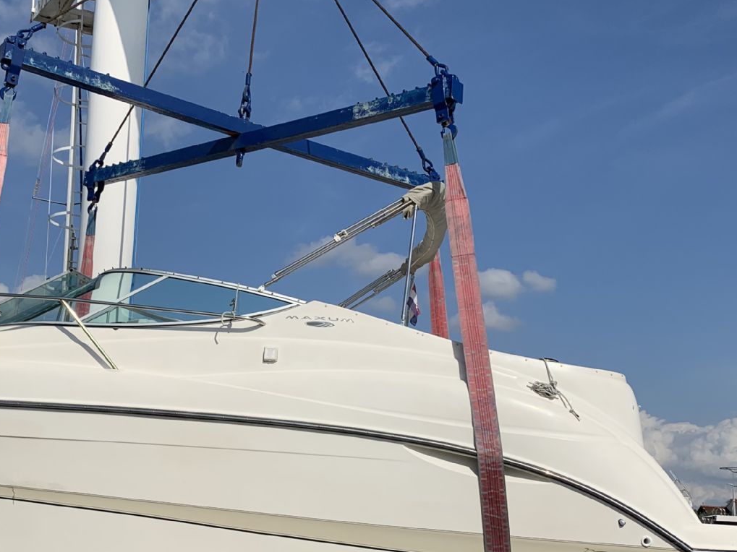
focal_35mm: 49
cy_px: 333
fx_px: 1043
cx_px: 221
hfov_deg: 38.3
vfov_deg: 29.6
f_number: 1.8
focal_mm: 4.25
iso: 25
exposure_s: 1/6061
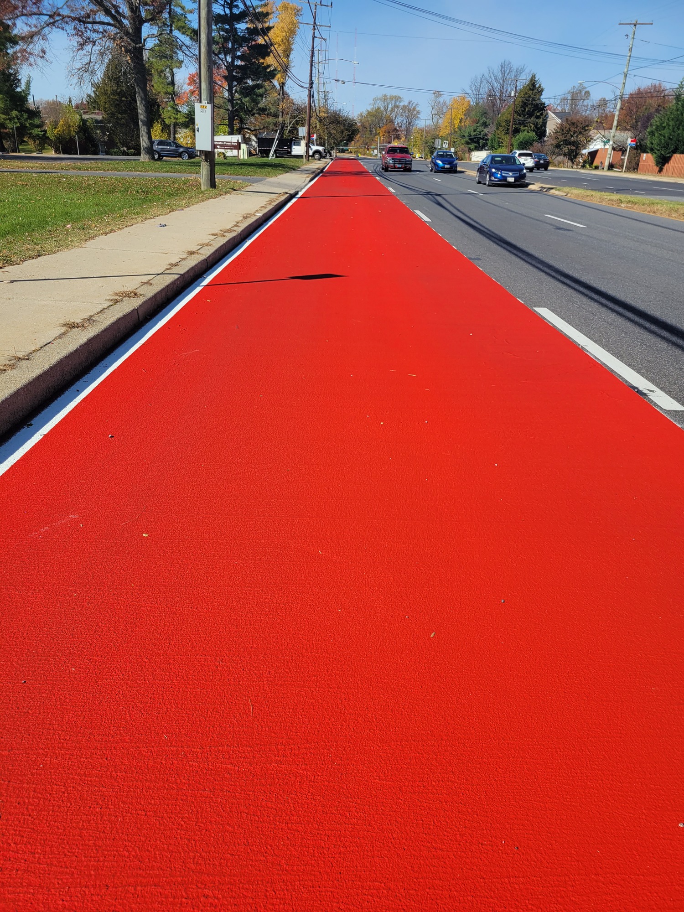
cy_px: 456
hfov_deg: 53.1
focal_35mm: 26
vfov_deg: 67.3
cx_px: 342
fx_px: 685
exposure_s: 1/2812
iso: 40
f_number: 1.8
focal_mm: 5.4
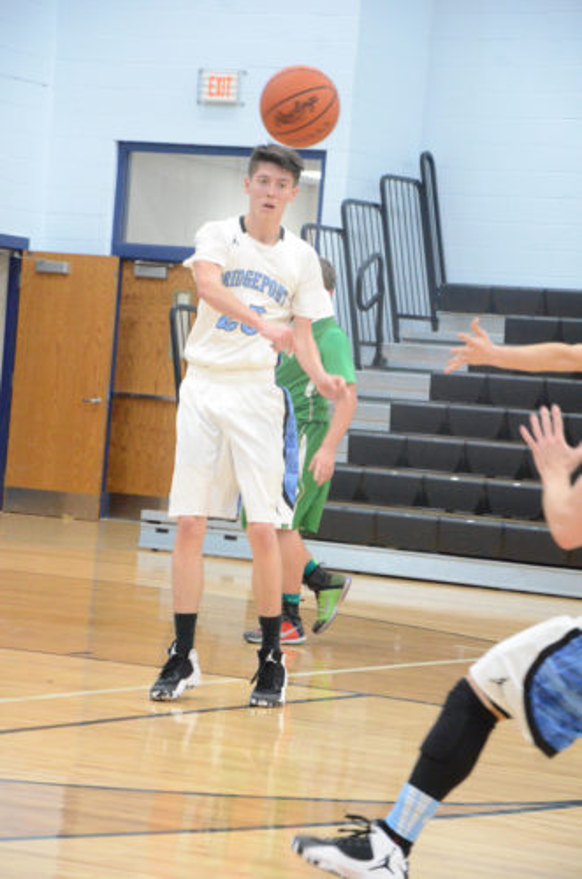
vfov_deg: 16.1
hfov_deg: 10.7
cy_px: 440
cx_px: 291
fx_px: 3107
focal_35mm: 128
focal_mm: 85
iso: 6400
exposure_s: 1/250
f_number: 5.6
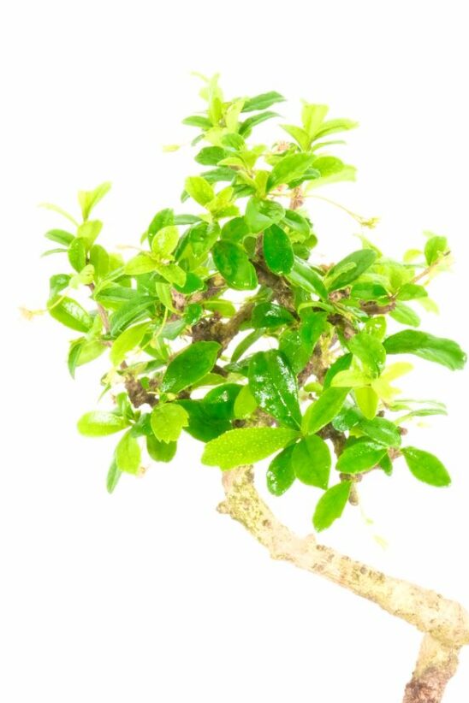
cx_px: 341
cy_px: 505
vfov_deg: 9.3
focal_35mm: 222
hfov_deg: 6.2
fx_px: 4338
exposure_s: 1/15
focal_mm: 101.2
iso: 3200
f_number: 22
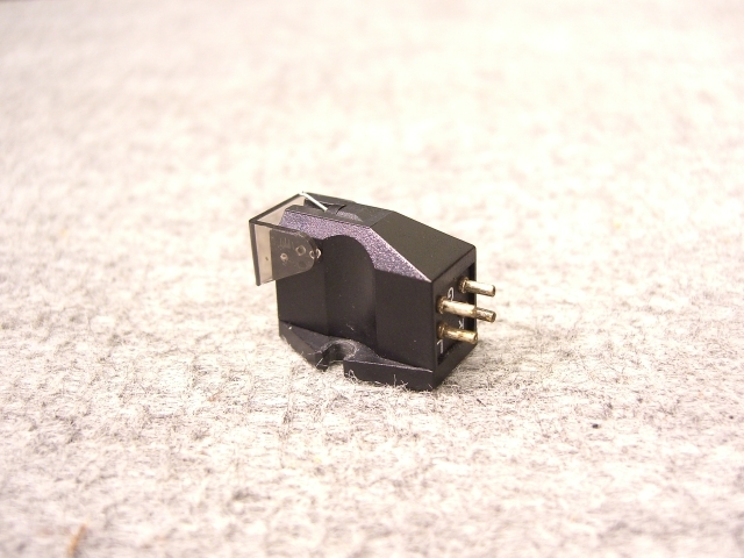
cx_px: 372
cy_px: 279
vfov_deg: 37.7
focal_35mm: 38
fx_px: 817
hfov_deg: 49.0
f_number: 2.8
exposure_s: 1/15
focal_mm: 7.9
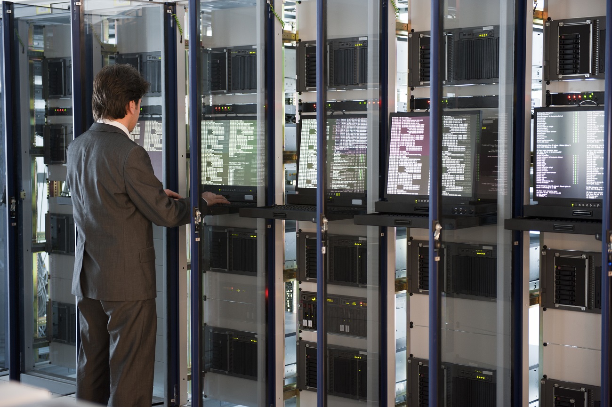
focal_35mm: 62
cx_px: 306
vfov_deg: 21.9
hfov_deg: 32.4
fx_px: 1053
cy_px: 204
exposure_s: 1/5
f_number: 2.8
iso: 400
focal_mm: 62
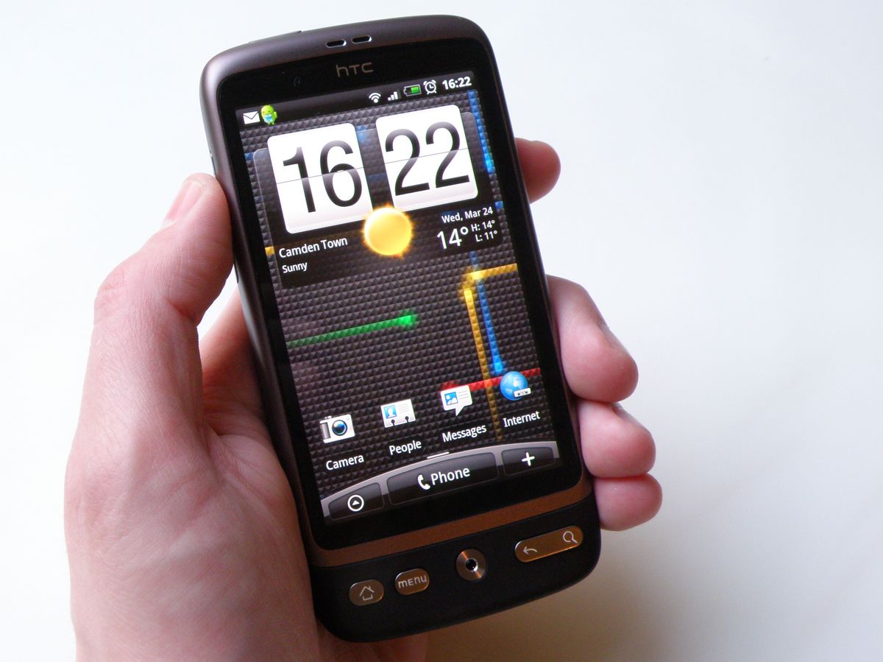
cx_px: 442
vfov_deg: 36.8
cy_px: 331
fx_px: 994
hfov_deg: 47.9
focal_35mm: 39
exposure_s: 1/25
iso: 200
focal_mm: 6.97
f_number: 4.5
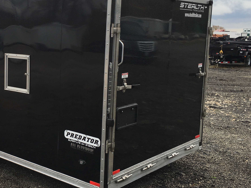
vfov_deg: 28.0
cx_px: 45
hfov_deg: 35.5
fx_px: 377
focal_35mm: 52
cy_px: 79
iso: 25
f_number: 2.2
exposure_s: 1/541
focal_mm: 4.15
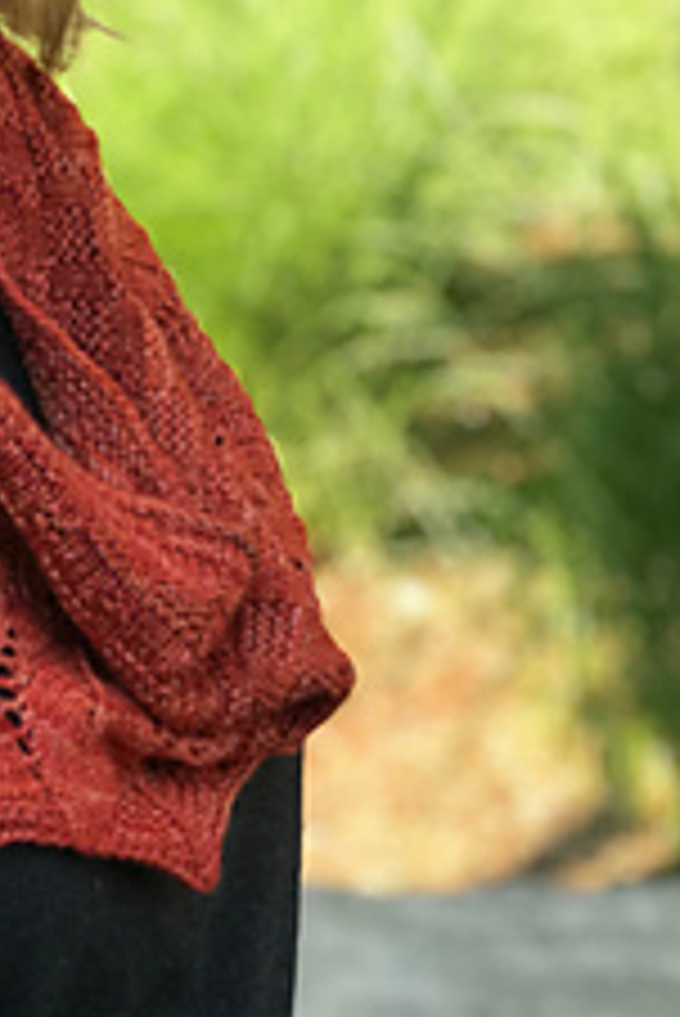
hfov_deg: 10.4
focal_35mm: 131
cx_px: -2
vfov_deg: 15.4
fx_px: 3706
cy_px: 40
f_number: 2.8
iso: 25
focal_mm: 6.6
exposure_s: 1/120
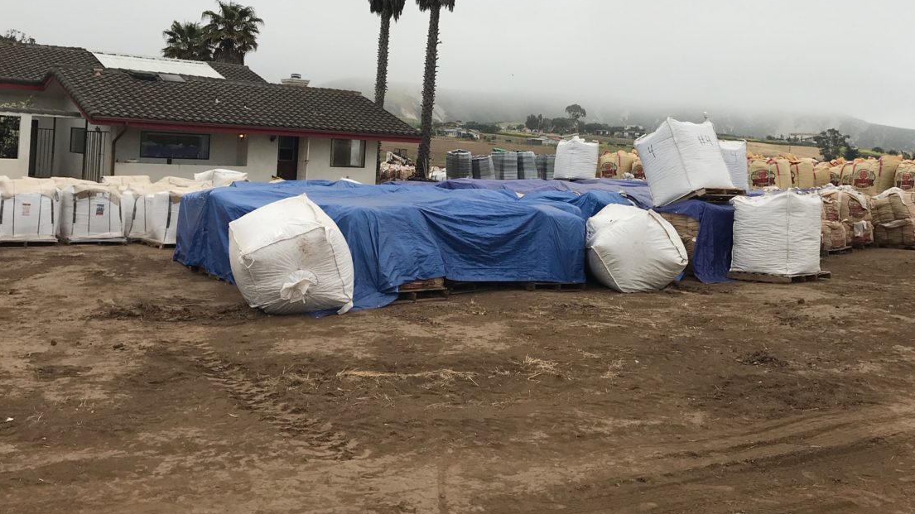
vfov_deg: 30.8
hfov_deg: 52.8
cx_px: 488
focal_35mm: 38
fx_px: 922
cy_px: 156
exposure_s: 1/2227
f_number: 1.8
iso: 20
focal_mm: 3.99
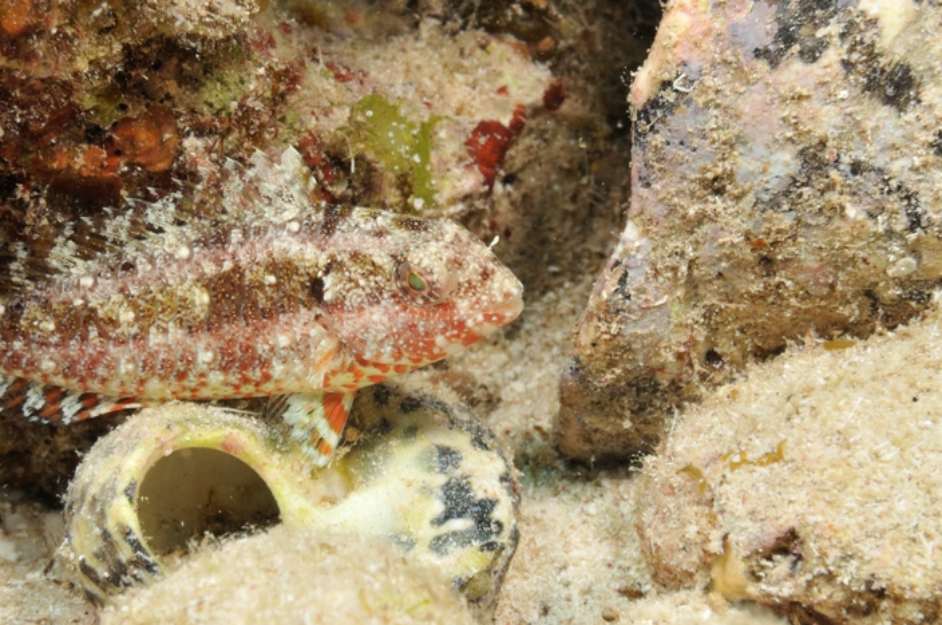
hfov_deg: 15.7
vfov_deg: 10.4
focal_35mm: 131
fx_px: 3422
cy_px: 329
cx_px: 421
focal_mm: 60
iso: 200
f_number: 18
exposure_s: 1/100
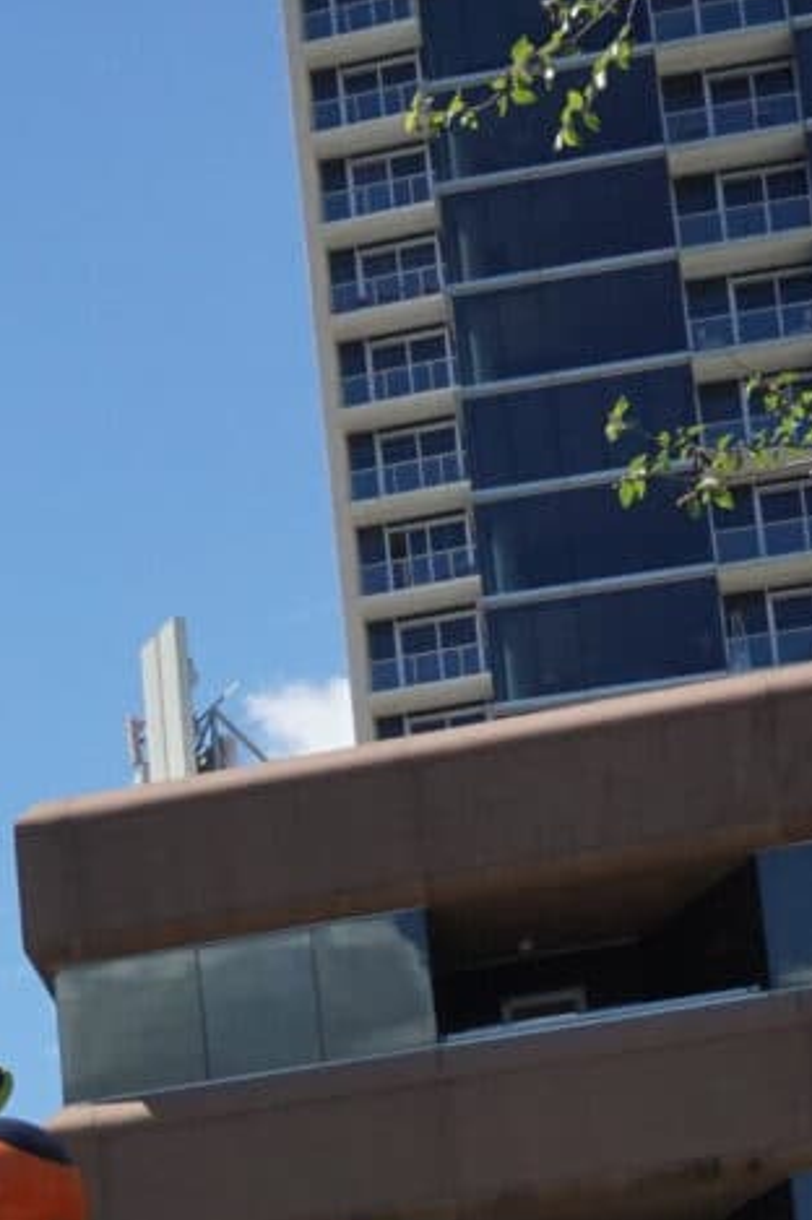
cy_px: 1990
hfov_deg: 11.0
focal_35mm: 118
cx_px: -502
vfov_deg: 15.6
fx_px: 3998
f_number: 8
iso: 800
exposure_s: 1/1250
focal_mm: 24
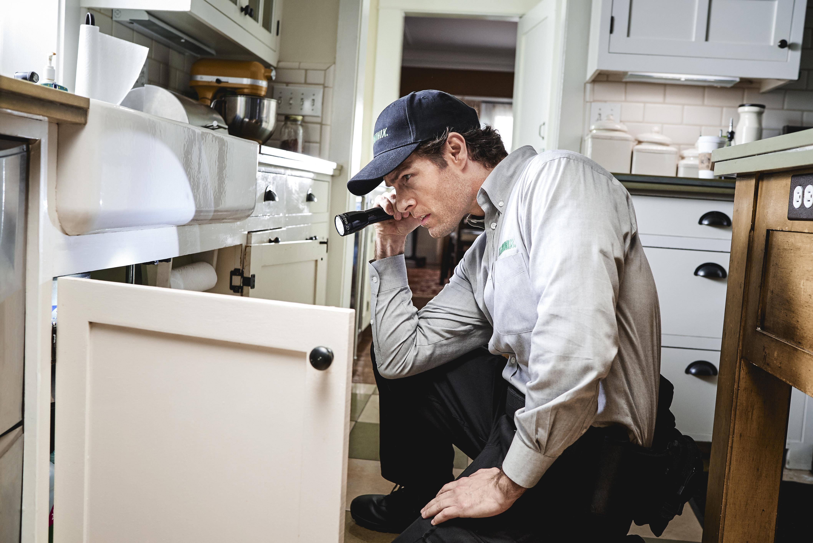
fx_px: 791
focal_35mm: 35
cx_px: 406
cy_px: 272
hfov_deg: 54.4
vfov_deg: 37.9
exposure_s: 1/125
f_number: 4
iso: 1250
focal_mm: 35
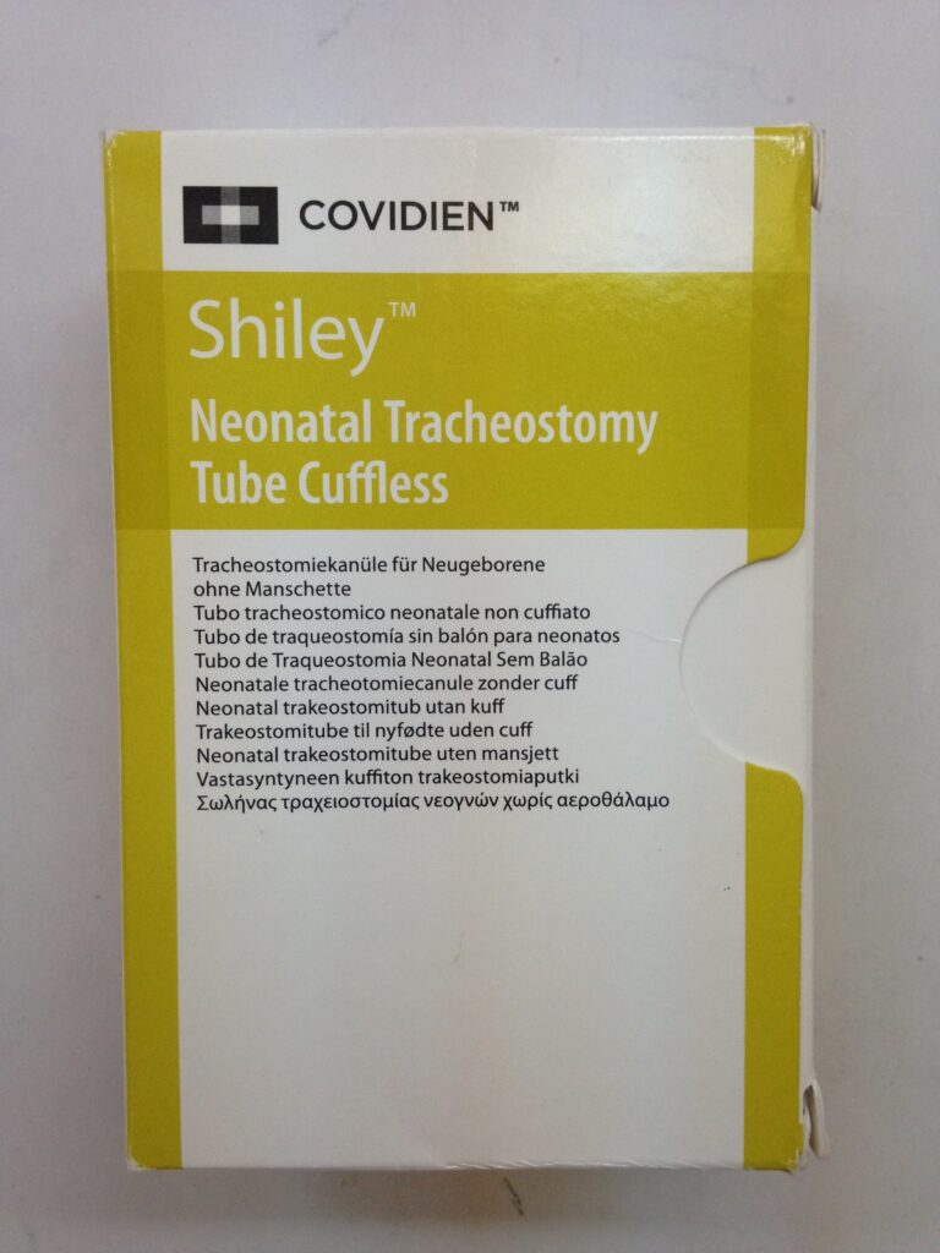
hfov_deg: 42.9
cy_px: 626
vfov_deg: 55.4
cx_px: 470
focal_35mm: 33
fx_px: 1195
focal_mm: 4.12
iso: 80
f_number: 2.4
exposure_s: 1/120
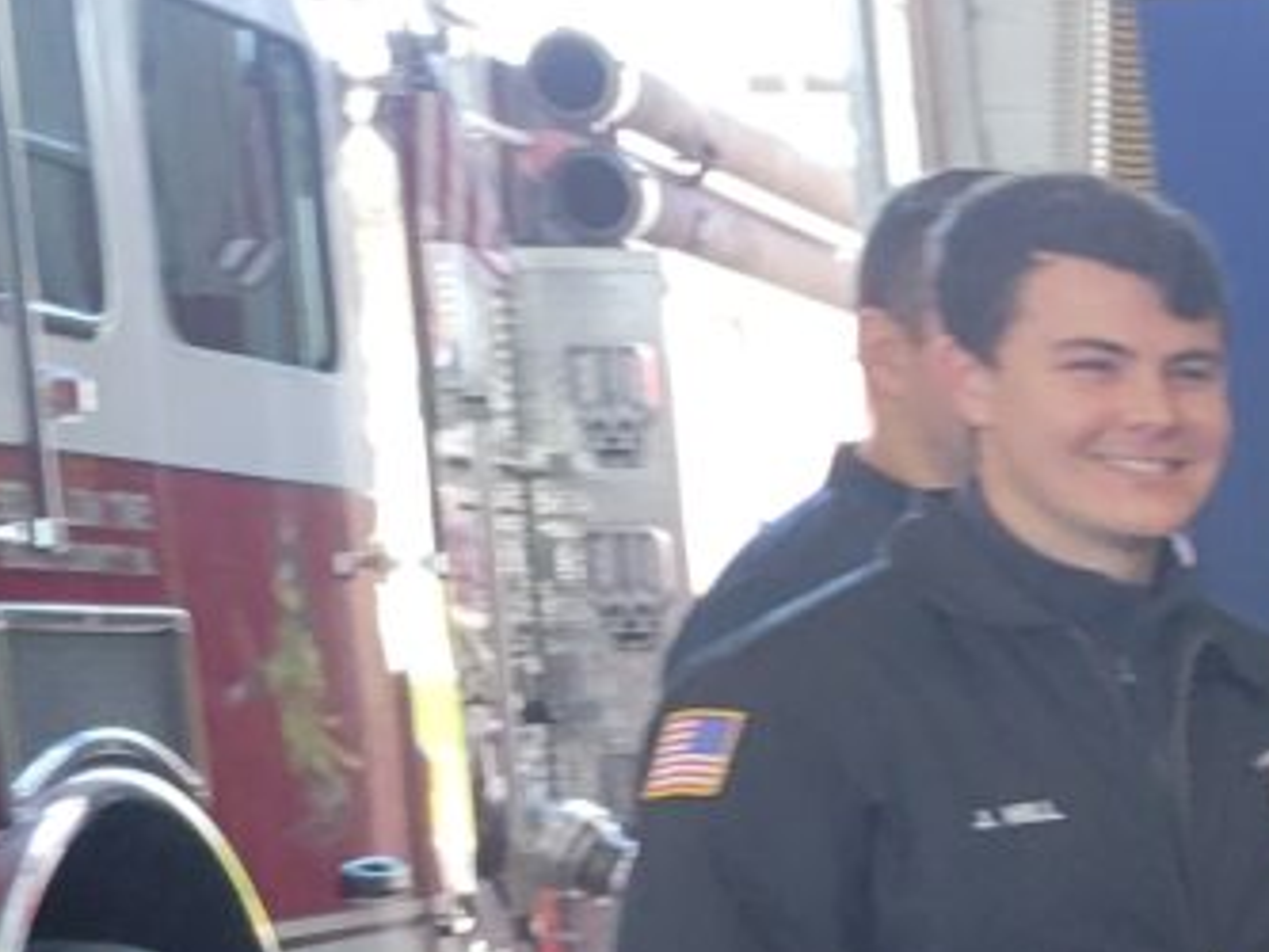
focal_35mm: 120
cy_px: 1249
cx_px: 2904
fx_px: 4401
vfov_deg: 12.0
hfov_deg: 13.0
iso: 200
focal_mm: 5.4
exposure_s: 1/120
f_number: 1.8
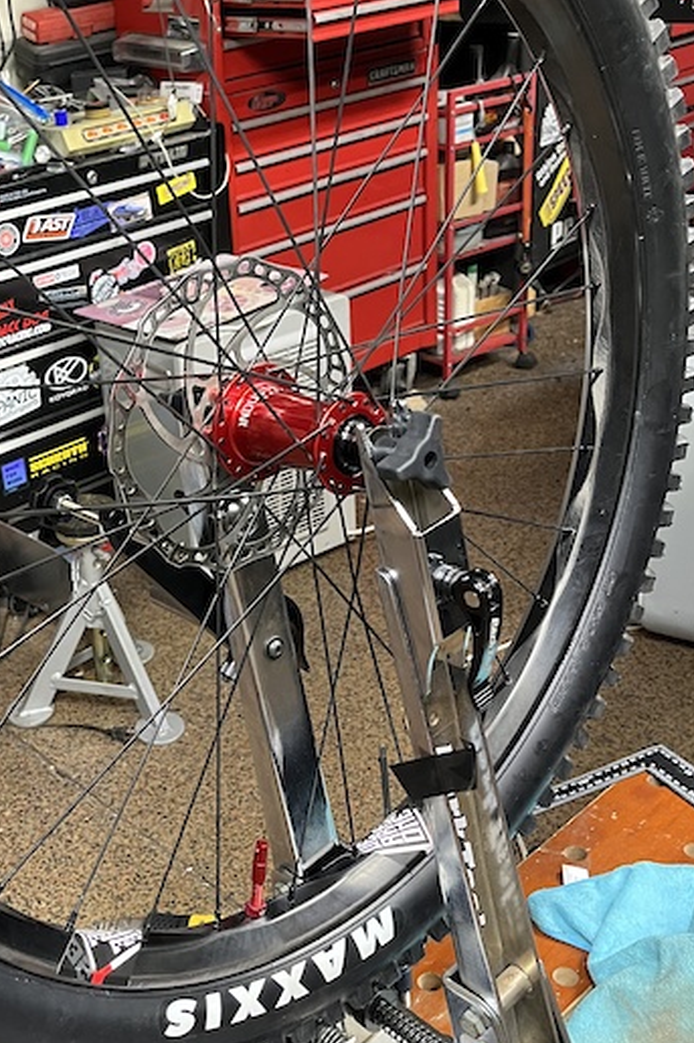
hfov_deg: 31.1
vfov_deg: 46.2
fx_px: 1215
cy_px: 433
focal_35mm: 42
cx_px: 144
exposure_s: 1/60
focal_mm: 5.1
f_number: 1.6
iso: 200
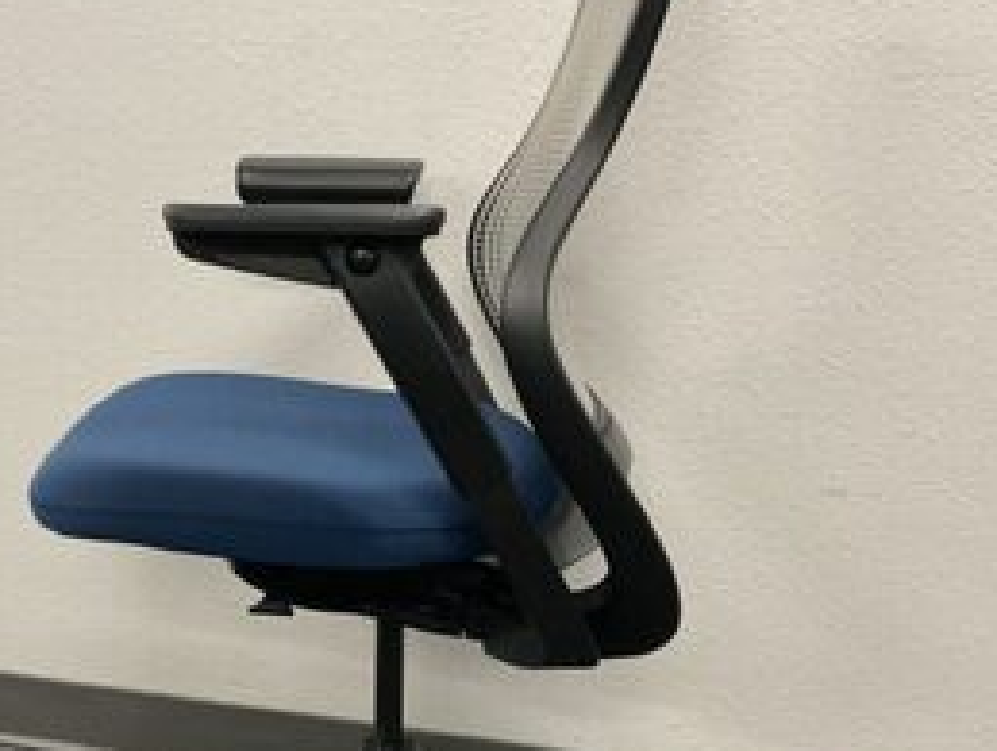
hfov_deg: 34.0
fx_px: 1615
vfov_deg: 26.0
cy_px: 487
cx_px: 335
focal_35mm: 56
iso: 125
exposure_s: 1/60
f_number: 1.8
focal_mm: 3
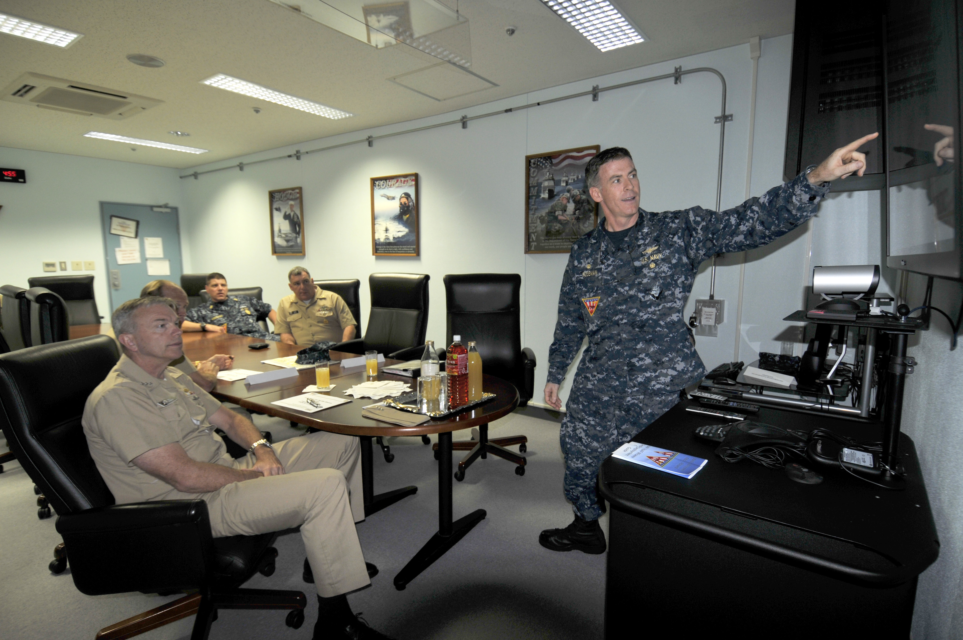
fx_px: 481
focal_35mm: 18
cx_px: 482
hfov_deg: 90.1
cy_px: 320
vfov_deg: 67.2
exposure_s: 1/60
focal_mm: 12
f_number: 4
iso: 200
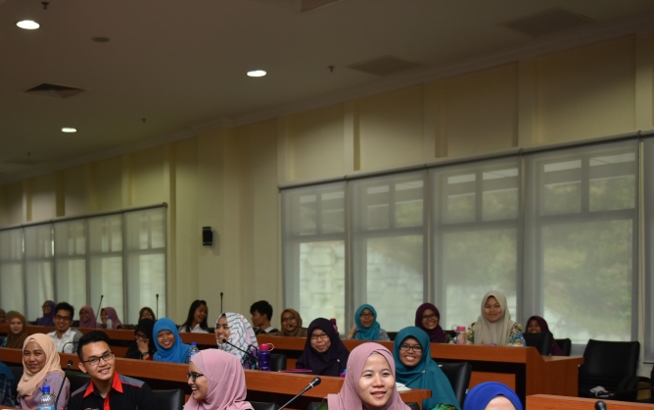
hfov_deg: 39.8
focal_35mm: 50
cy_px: 332
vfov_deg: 25.4
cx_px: 219
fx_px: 891
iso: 400
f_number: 2.8
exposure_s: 1/200
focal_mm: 32
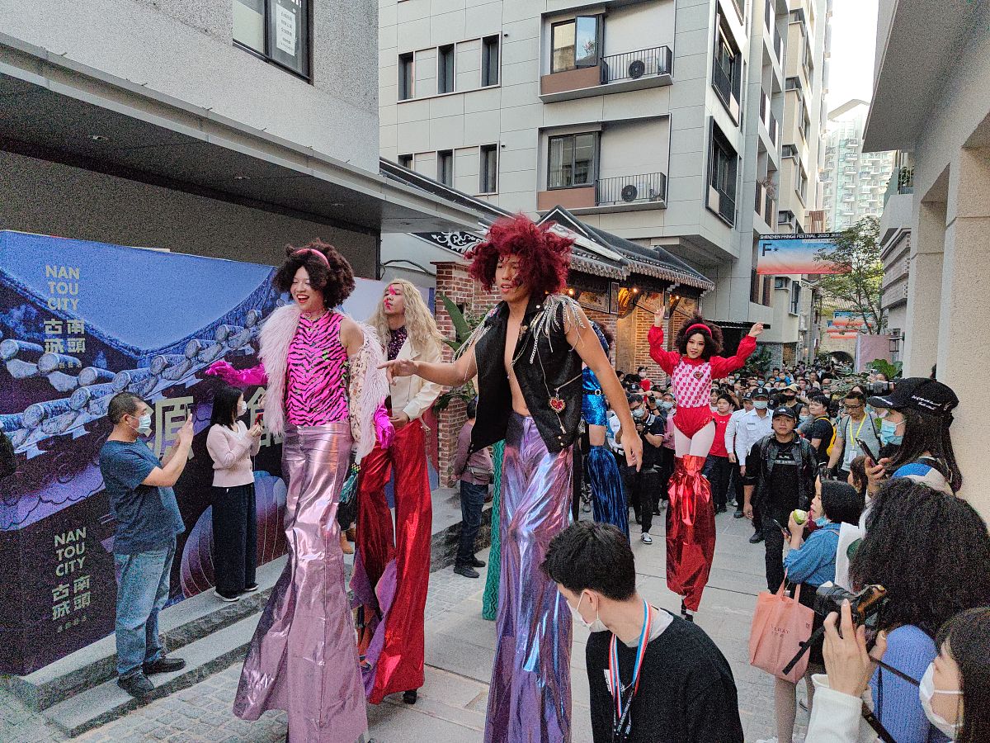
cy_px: 372
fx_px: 686
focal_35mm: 24
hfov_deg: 71.6
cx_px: 495
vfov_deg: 56.8
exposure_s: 1/4000
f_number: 1.85
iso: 946
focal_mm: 6.78
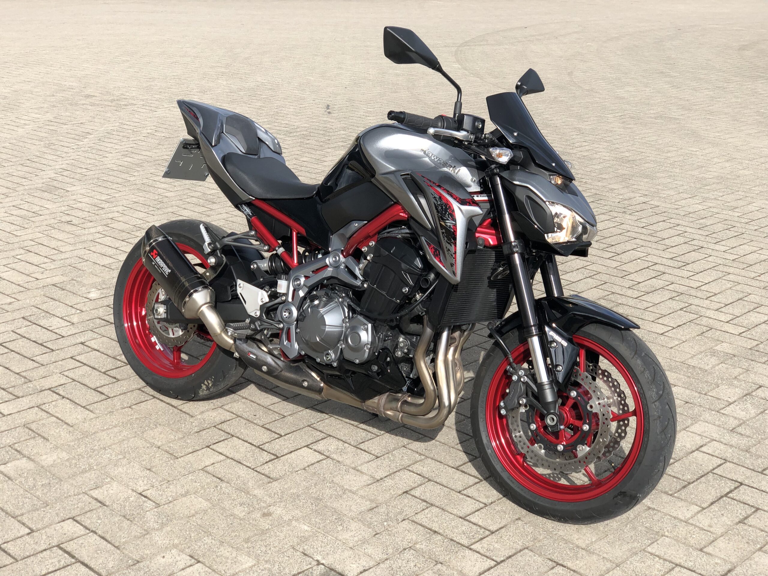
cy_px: 288
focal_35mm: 52
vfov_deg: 28.0
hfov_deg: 36.8
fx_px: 1154
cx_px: 384
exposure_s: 1/787
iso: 16
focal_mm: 6
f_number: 2.4
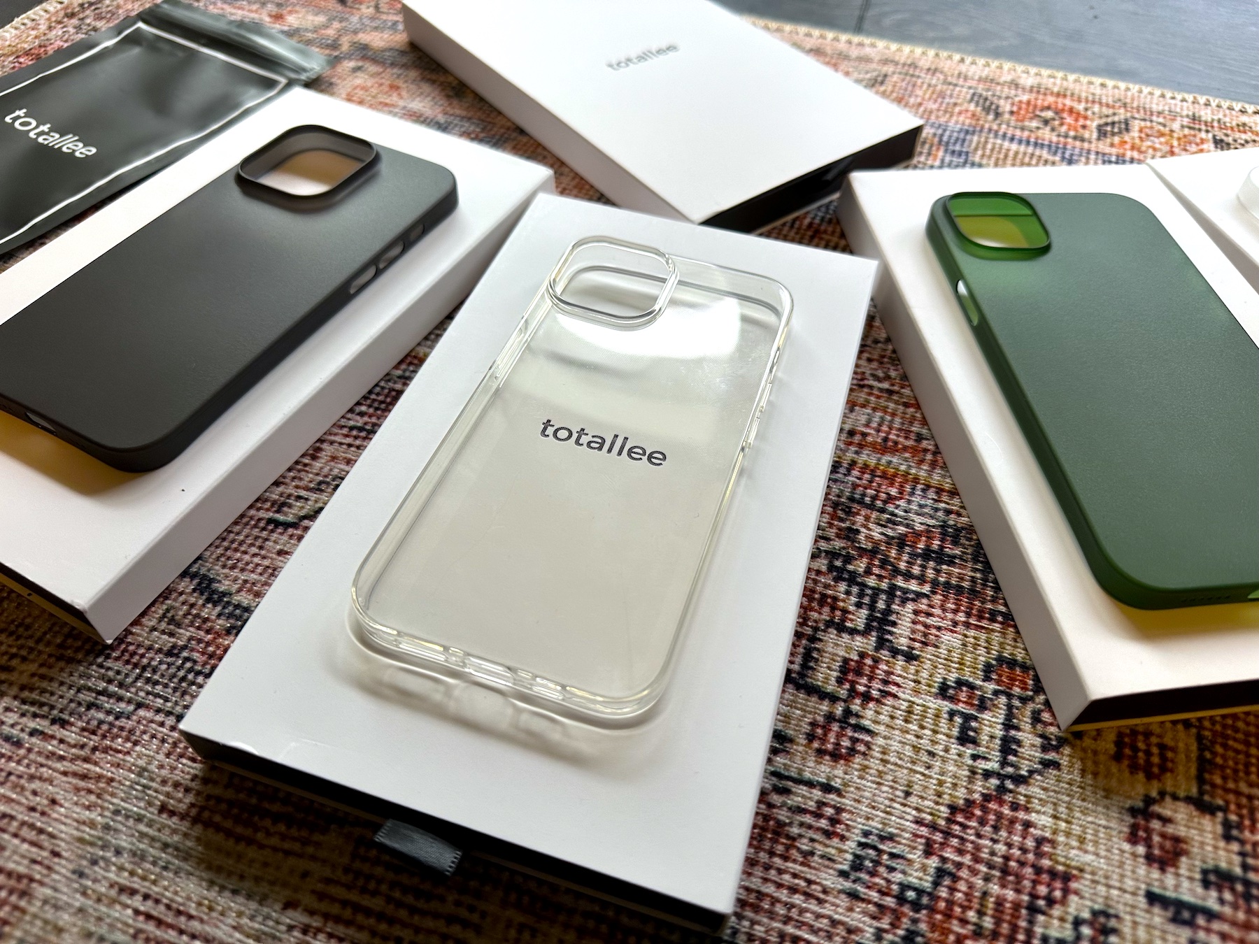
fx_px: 873
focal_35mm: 24
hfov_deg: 71.6
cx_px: 630
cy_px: 472
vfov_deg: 56.8
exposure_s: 1/120
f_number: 1.78
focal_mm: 6.86
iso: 125
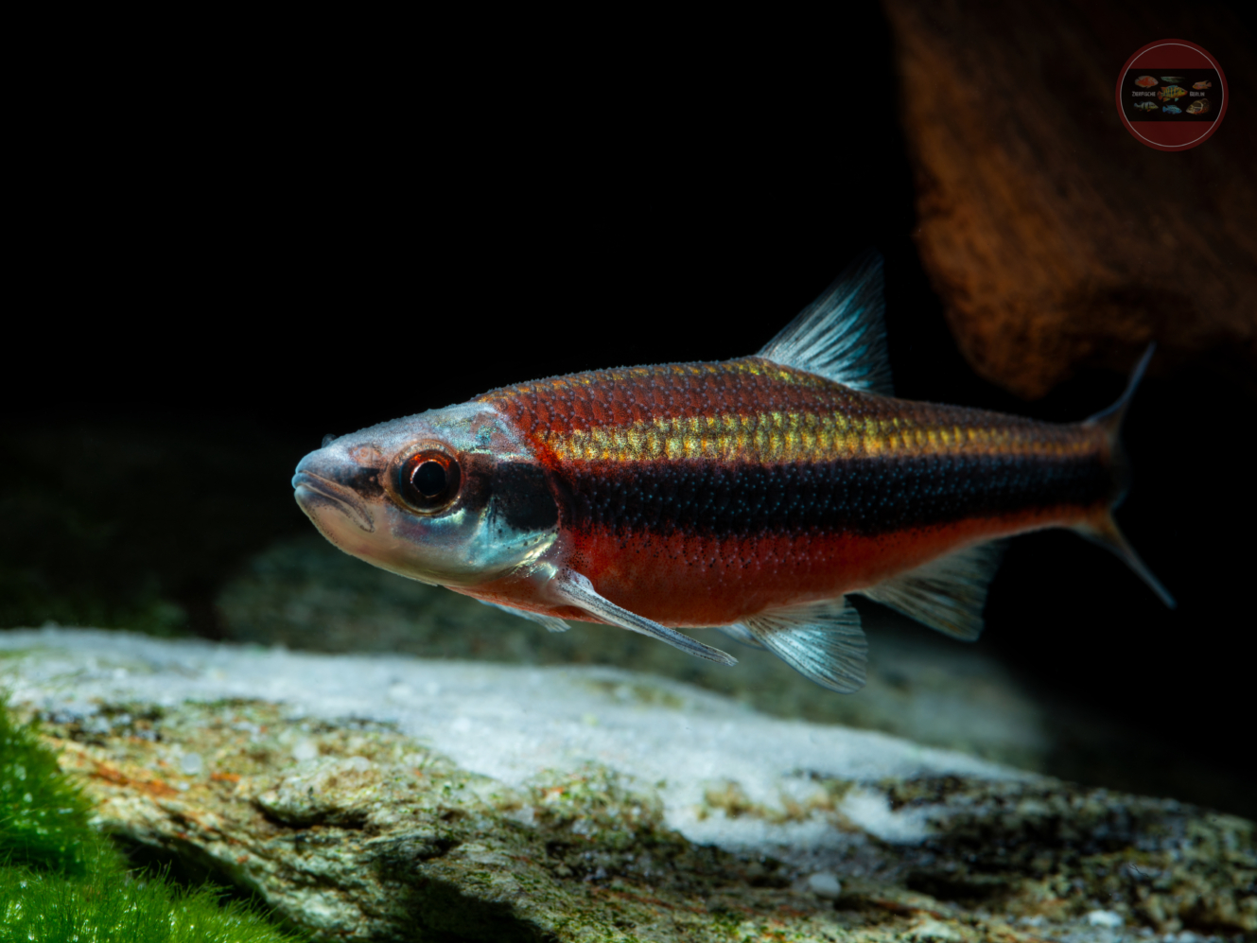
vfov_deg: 13.0
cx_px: 563
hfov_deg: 17.3
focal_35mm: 114
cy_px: 471
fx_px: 4140
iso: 80
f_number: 11
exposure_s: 1/250
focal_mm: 105
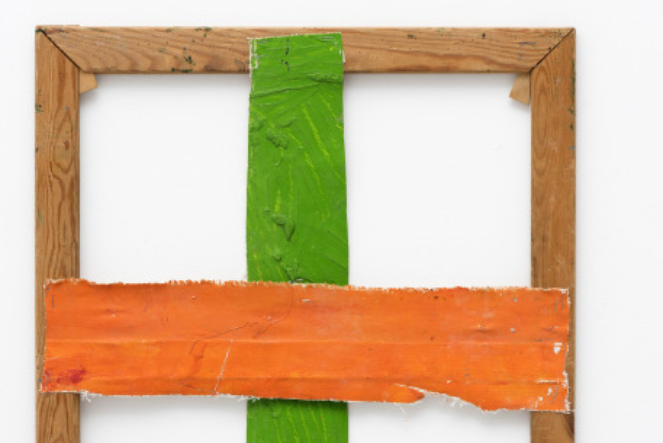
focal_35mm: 172
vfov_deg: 8.0
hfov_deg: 11.9
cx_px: 308
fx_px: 3168
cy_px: 351
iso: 100
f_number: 11
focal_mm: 105
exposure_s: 1/125
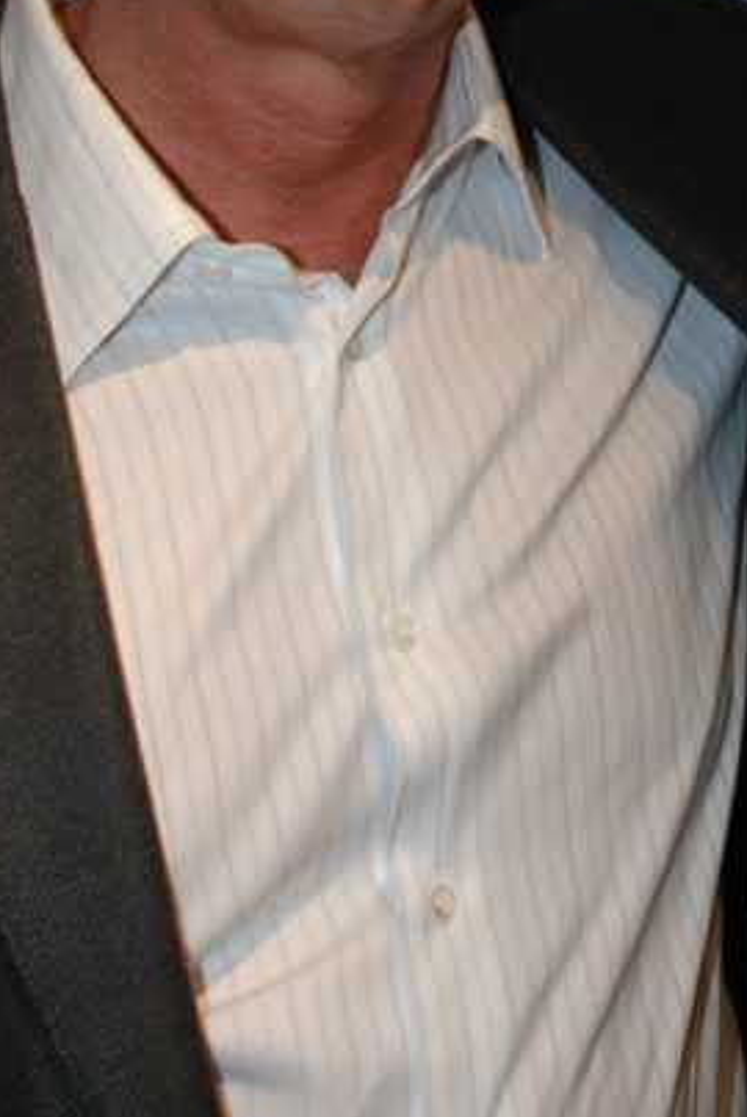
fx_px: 2361
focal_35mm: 76
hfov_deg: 17.2
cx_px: 870
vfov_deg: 25.7
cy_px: 100
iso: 200
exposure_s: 1/60
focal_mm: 20
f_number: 3.8
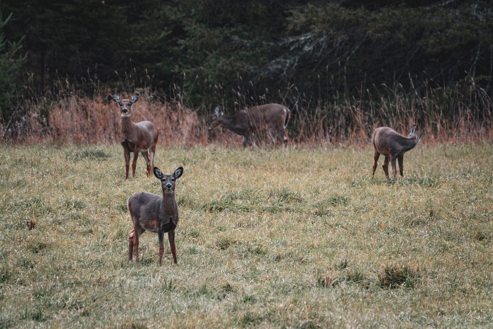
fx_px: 10956
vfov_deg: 1.7
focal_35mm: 800
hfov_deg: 2.6
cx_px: 246
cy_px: 164
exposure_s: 1/125
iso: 400
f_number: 11
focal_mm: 800
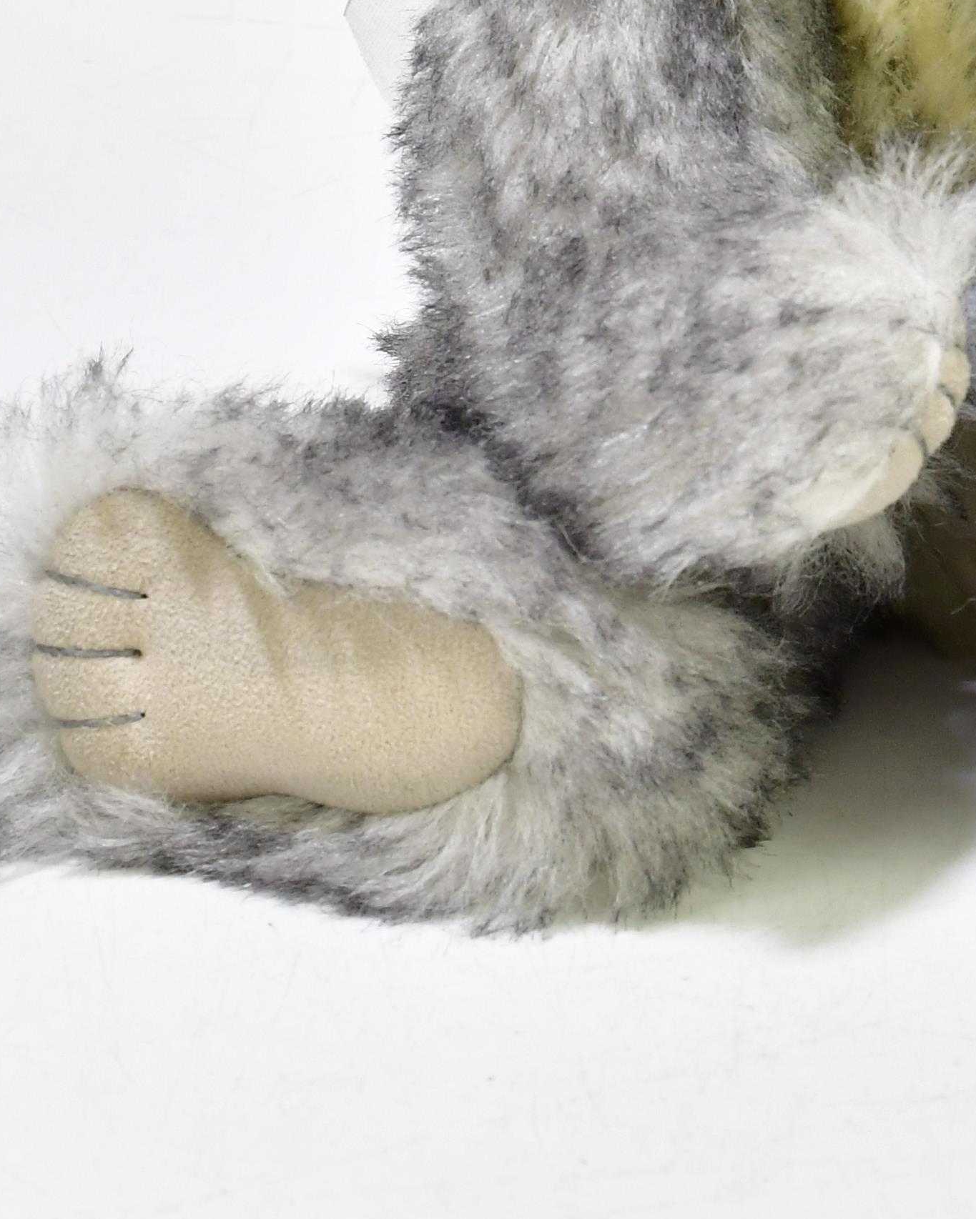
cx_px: 918
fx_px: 5307
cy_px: -149
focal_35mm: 147
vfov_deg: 12.9
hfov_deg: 10.4
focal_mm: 32
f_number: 10
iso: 1250
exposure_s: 1/160
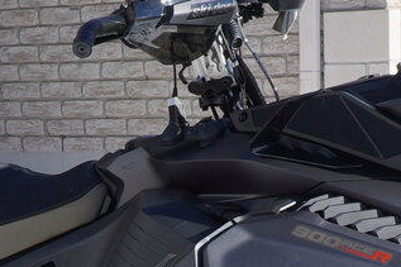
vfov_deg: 9.6
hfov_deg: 14.7
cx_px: 133
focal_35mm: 139
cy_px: 397
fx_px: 1550
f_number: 11
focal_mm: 21
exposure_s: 1/80
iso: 100
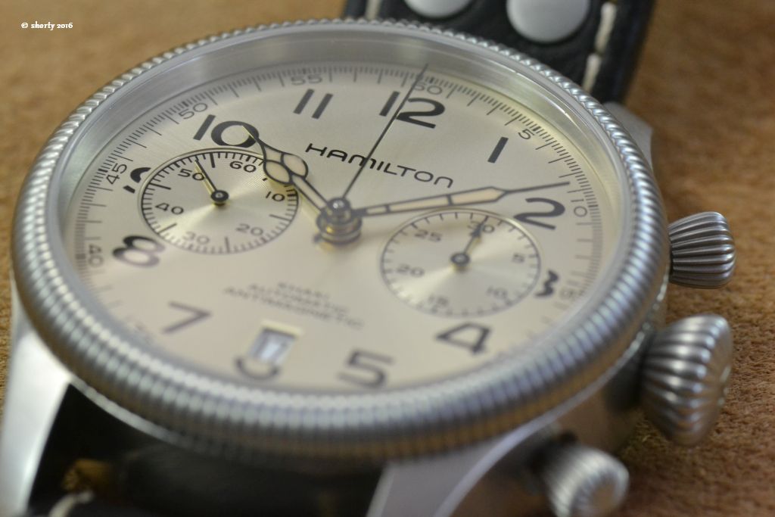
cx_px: 388
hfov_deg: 15.2
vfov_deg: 10.2
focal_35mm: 135
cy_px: 258
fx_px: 2906
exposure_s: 1/100
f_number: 16
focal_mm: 90
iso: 1600
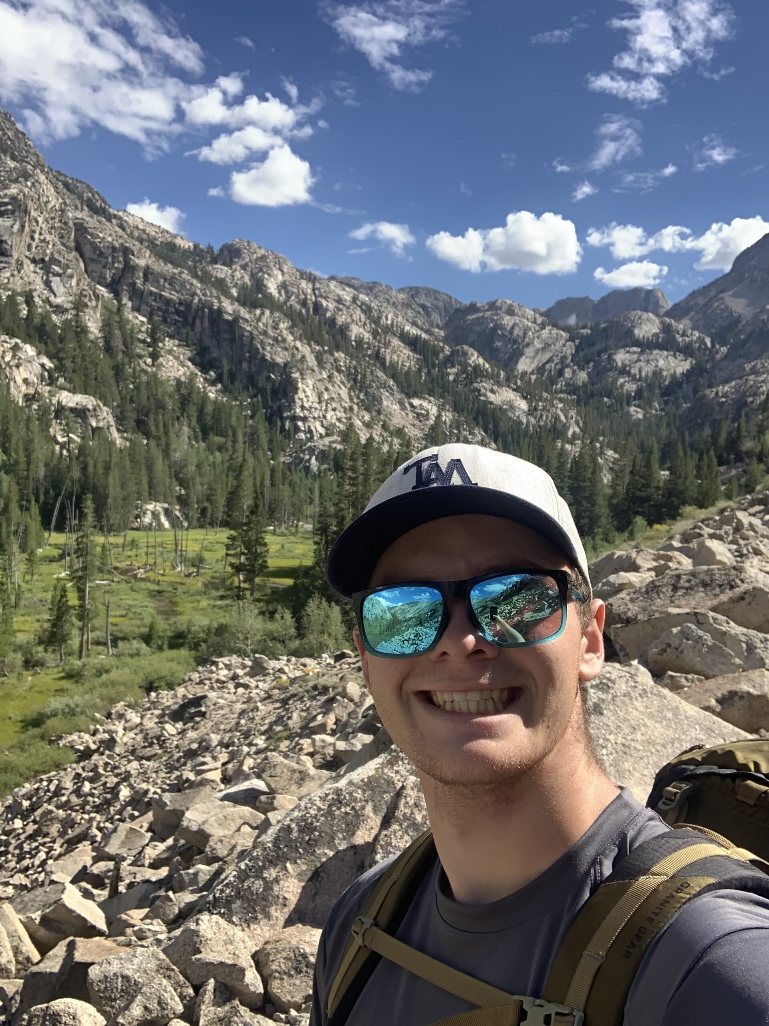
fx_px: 948
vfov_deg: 56.8
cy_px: 513
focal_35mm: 32
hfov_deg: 44.2
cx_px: 384
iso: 16
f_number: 2.2
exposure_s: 1/578
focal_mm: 2.87
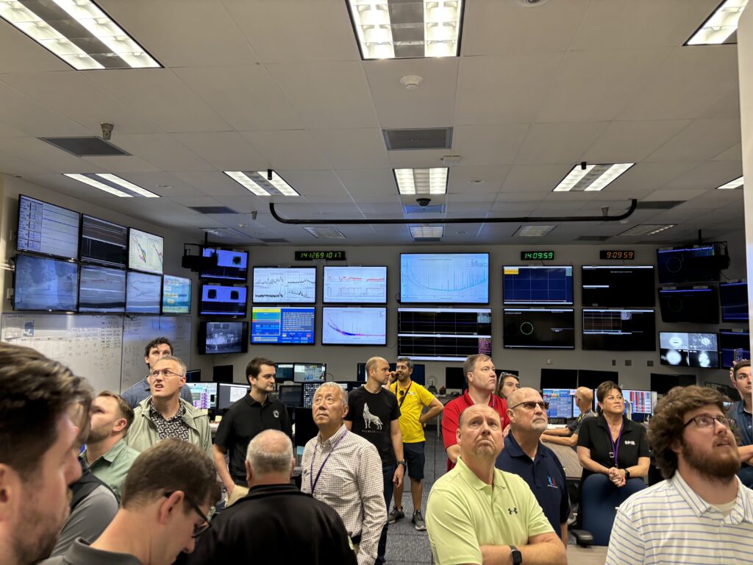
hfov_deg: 67.3
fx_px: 566
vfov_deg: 53.1
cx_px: 376
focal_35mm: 26
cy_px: 282
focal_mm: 5.96
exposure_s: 1/60
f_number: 1.6
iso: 125
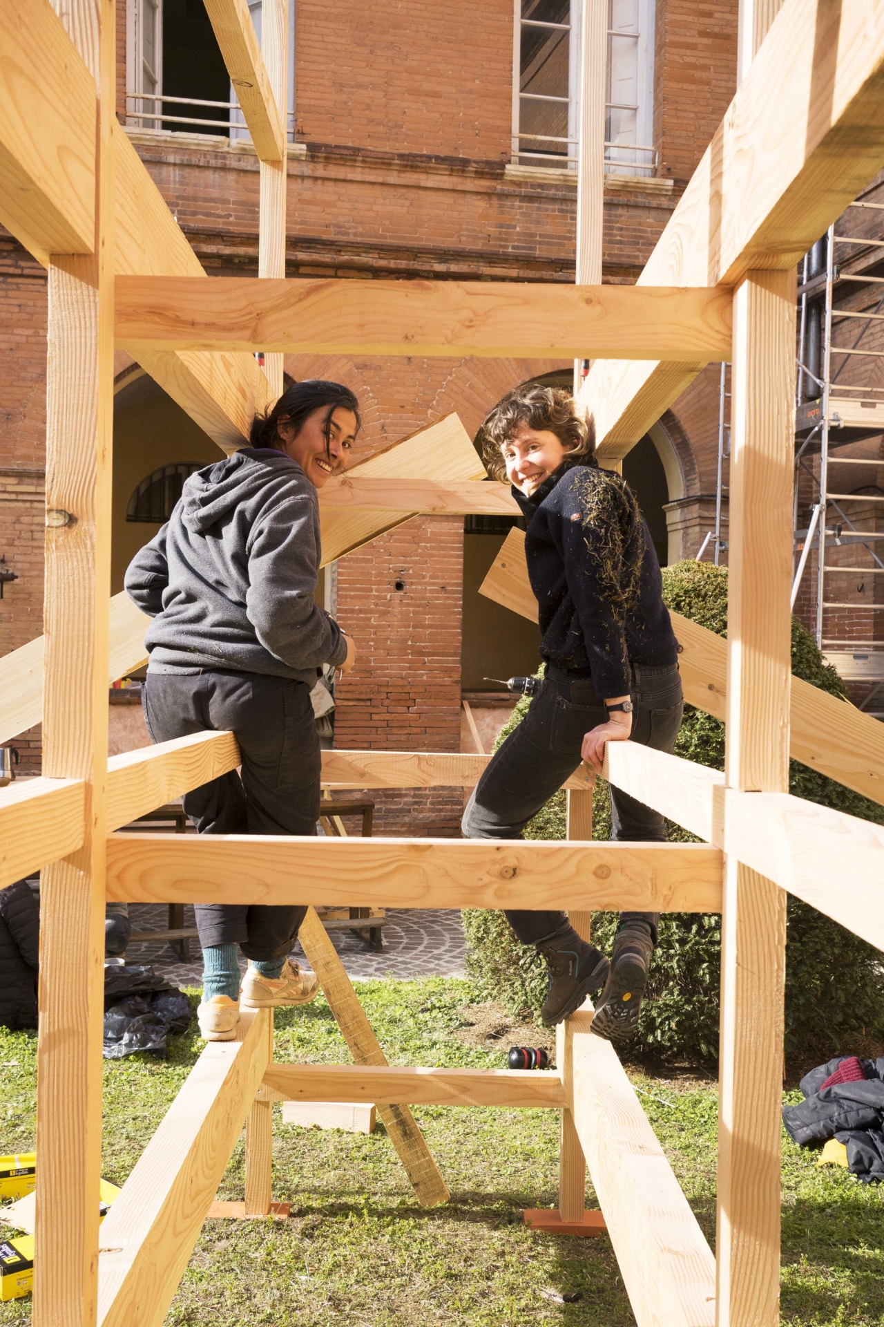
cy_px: 664
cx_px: 442
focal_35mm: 35
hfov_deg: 37.9
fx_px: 1289
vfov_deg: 54.4
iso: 640
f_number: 8
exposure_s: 1/800
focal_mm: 35
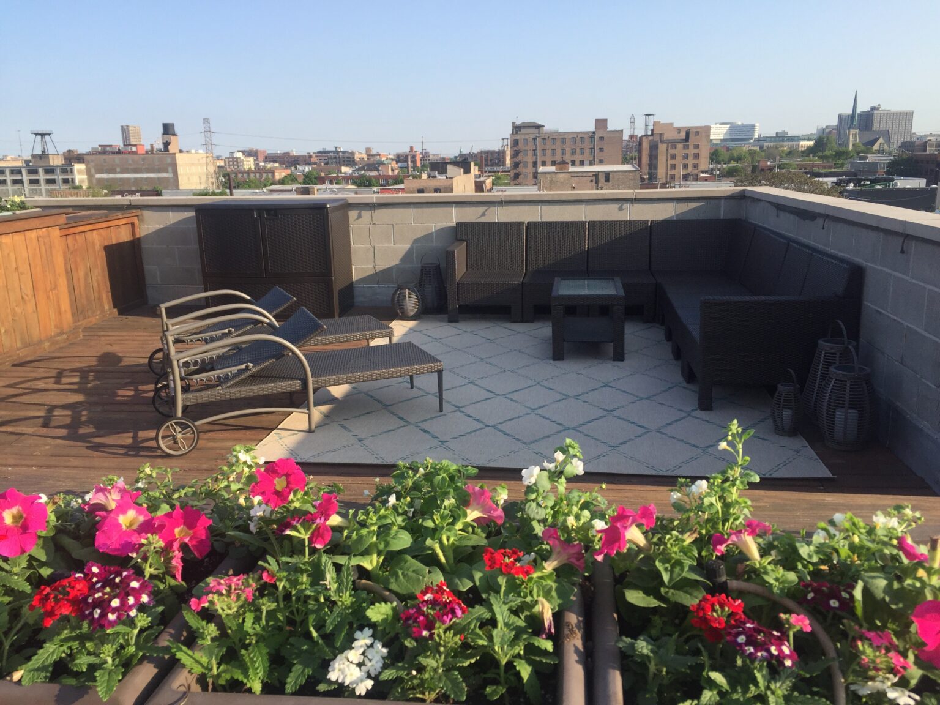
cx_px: 470
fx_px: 787
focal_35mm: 29
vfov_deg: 48.2
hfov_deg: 61.7
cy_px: 352
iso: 32
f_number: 2.2
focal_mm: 4.15
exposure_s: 1/1163
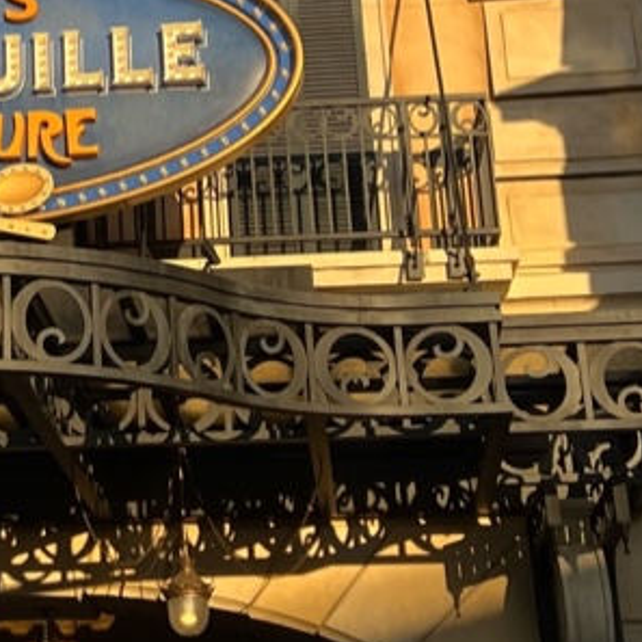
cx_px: -76
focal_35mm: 99
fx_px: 2077
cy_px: -55
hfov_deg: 17.0
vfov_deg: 17.0
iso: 50
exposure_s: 1/2513
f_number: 1.5
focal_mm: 5.7
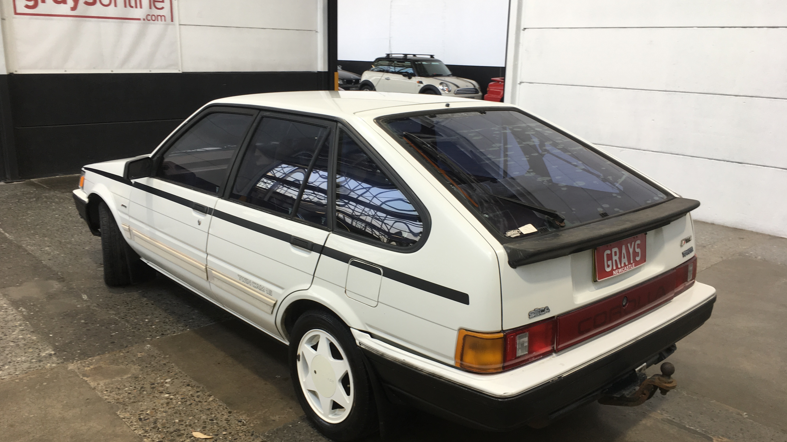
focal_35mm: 32
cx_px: 392
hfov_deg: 61.0
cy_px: 230
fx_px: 668
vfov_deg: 36.7
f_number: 2.2
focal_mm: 4.15
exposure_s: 1/50
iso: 25
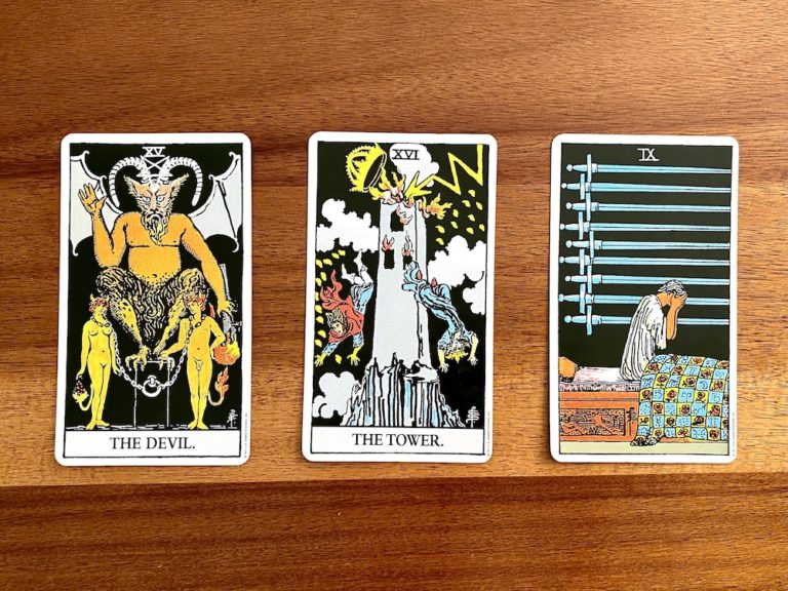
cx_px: 394
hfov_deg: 67.3
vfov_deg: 53.1
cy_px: 296
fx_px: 592
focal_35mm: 26
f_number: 1.8
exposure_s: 1/60
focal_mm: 4.25
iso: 320
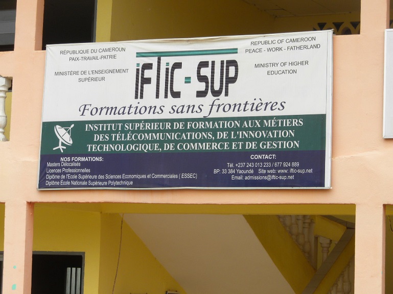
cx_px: 196
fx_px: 1135
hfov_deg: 19.6
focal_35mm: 100
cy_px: 147
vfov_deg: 14.8
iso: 64
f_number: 5.1
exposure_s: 1/240
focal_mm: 17.7
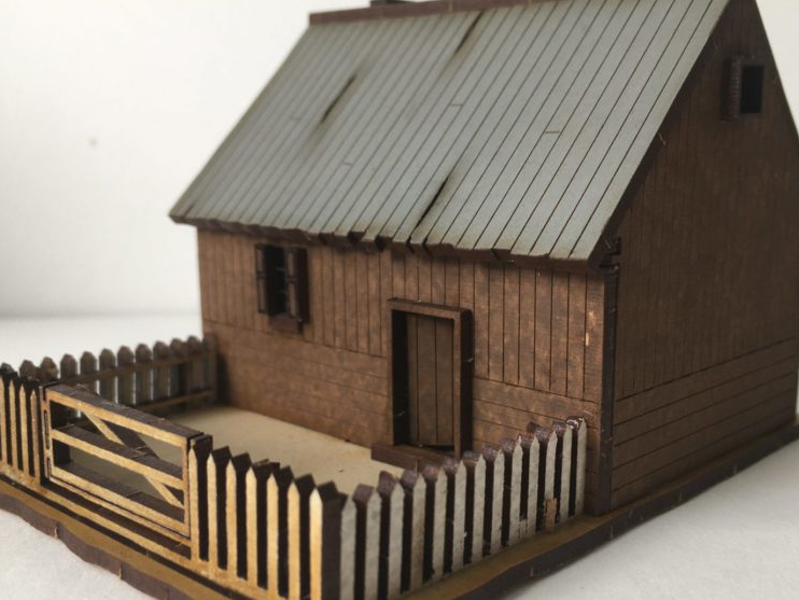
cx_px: 421
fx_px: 924
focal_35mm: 40
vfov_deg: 35.9
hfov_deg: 46.8
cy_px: 329
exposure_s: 1/50
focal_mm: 4.15
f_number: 2.2
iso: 32
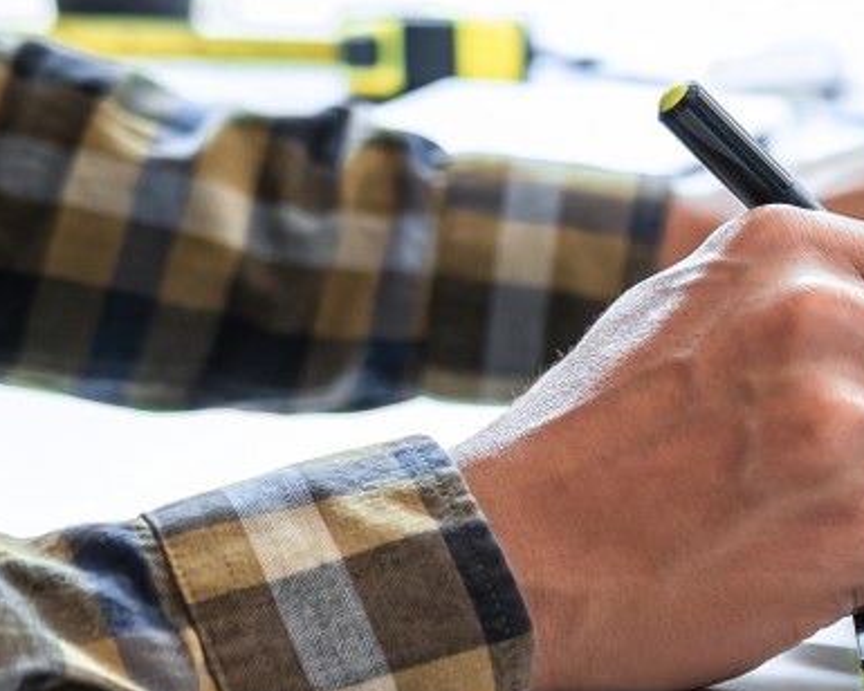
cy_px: 612
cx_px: 1566
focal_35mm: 194
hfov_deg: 9.5
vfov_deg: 7.9
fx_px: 4961
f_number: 2.8
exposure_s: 1/125
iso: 320
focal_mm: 35
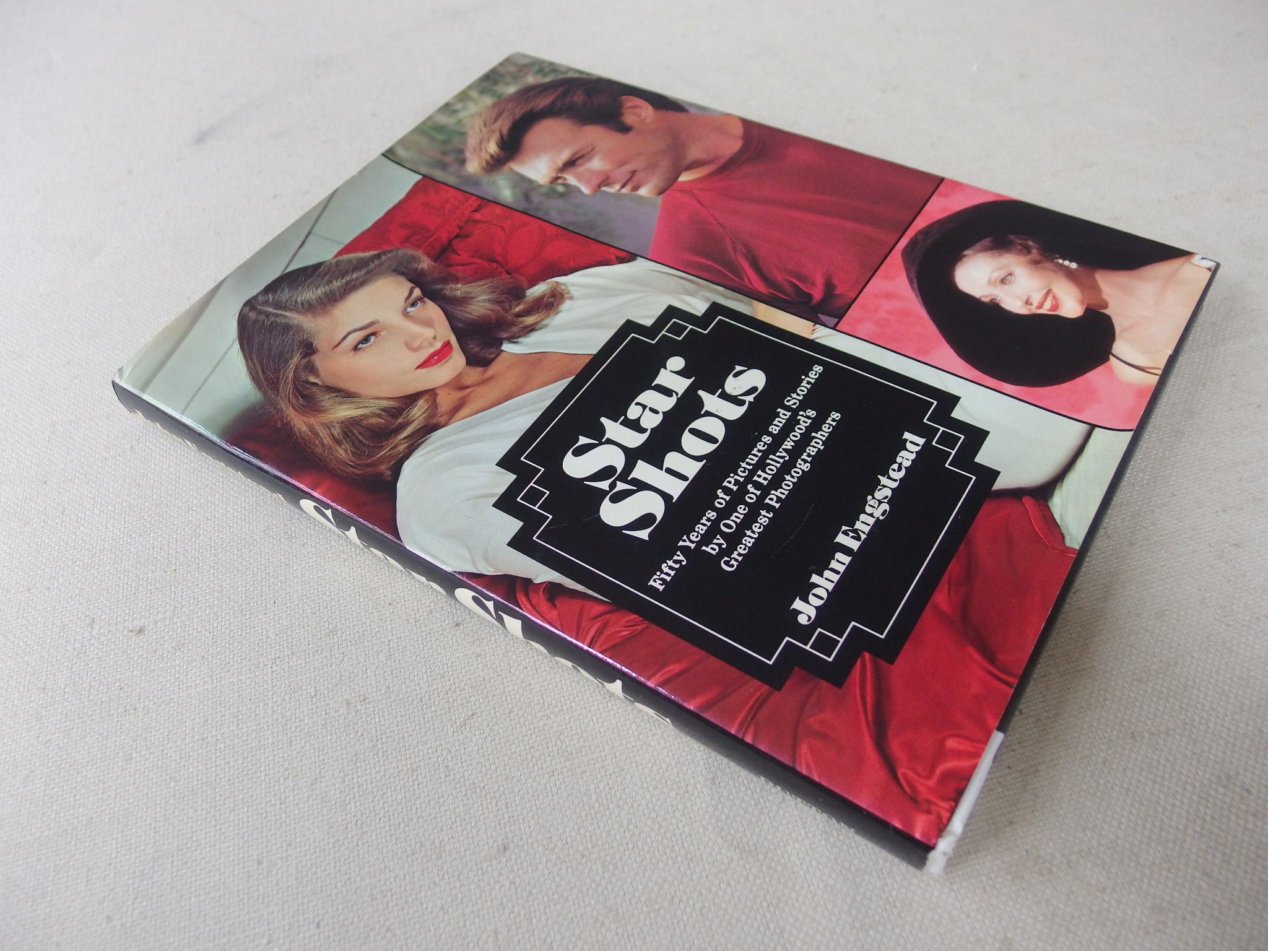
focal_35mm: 28
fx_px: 1026
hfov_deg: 63.4
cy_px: 476
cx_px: 634
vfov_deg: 49.7
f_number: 2
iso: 400
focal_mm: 6
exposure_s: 1/30
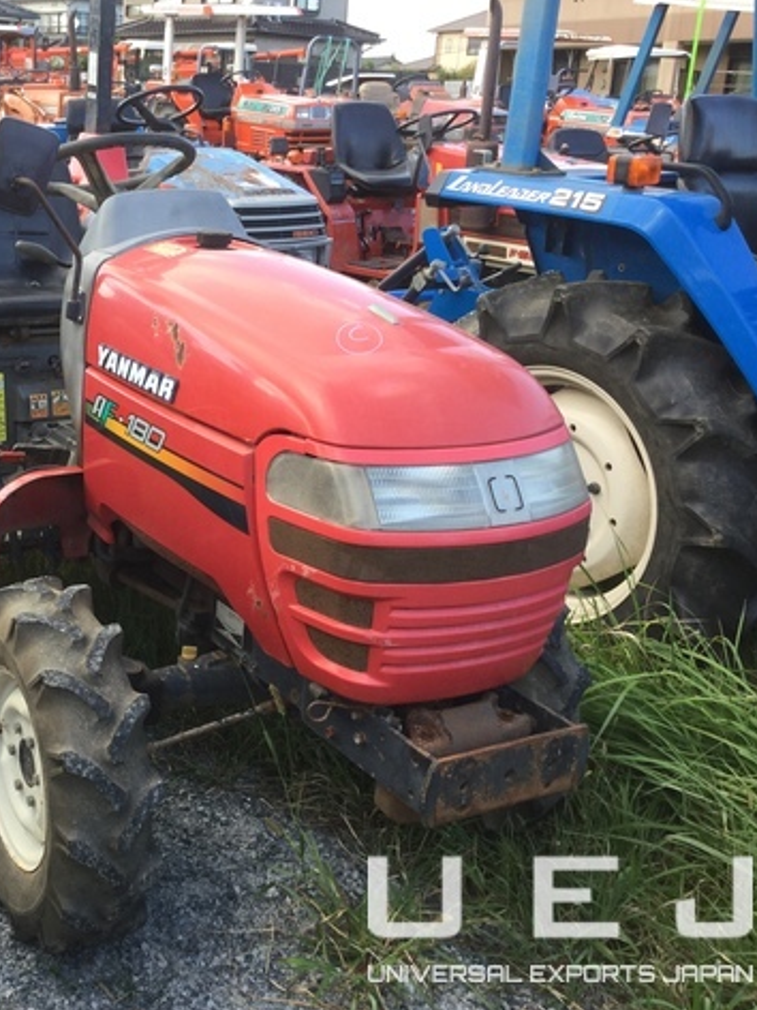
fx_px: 1225
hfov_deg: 33.0
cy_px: 509
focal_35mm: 42
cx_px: 111
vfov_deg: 44.8
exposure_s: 1/120
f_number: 2.4
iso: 25
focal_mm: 3.3
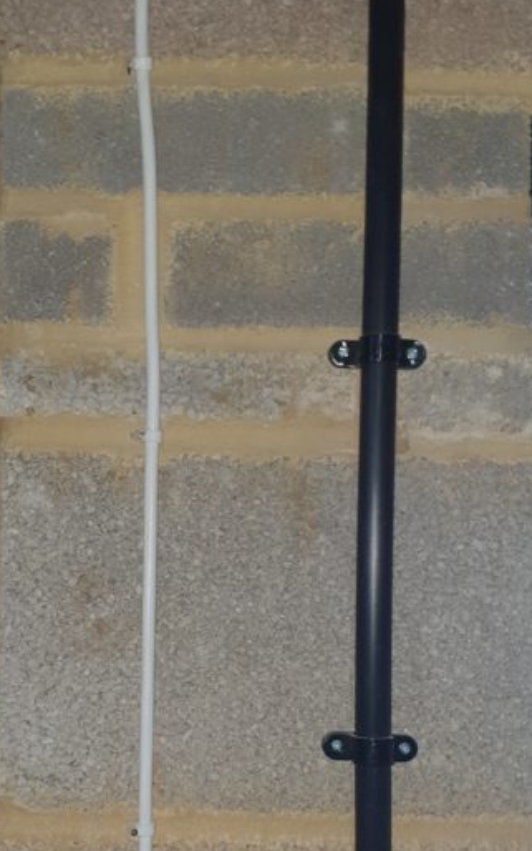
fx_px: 1275
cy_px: 589
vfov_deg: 36.4
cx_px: 166
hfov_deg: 23.4
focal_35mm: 55
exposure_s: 1/50
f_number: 2.4
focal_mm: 4.32
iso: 100
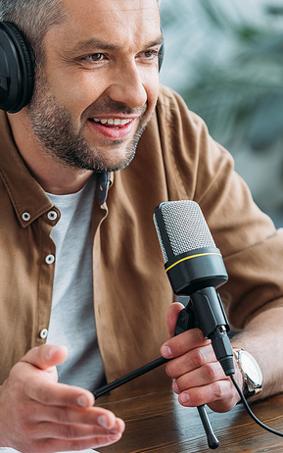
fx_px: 2750
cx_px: 116
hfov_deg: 5.9
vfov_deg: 9.4
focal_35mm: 223
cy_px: 183
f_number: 3.2
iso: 500
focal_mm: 135
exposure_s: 1/200
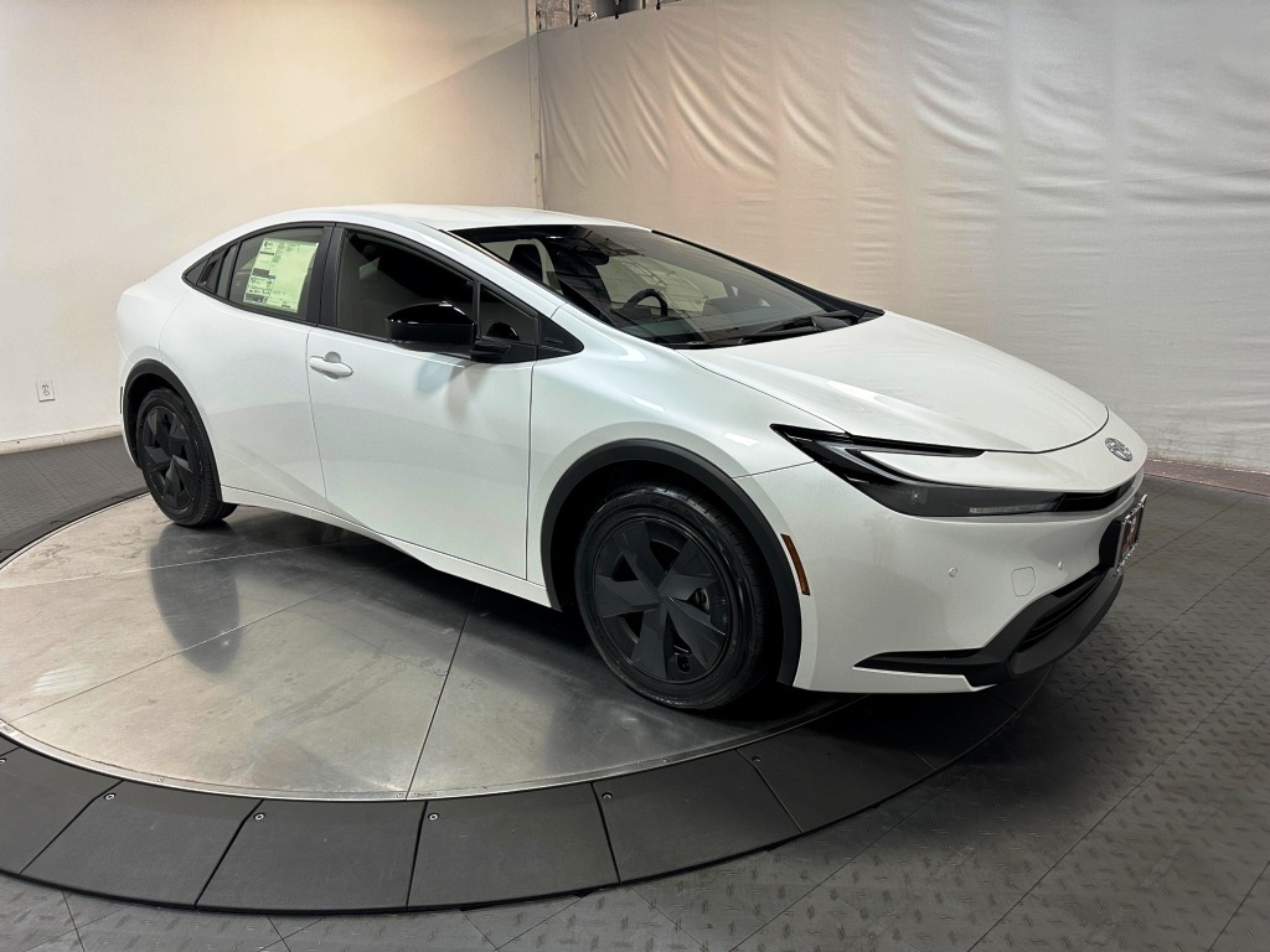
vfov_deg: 56.8
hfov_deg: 71.6
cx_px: 635
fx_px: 881
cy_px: 476
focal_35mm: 24
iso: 200
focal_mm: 6.86
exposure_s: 1/60
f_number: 1.78
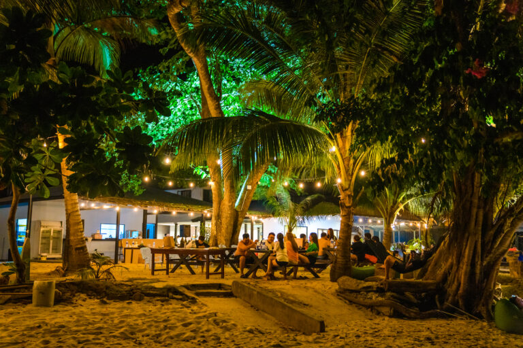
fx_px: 537
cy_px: 174
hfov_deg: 51.9
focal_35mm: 37
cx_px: 262
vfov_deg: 35.9
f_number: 2.8
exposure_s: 1/100
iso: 1600
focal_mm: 37
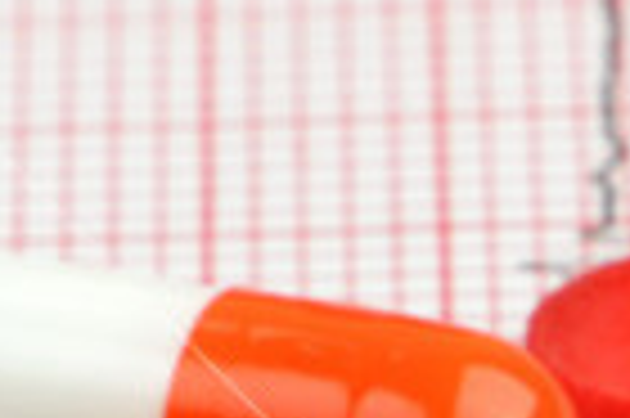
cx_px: 526
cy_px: 688
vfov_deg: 1.8
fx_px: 13442
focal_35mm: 769
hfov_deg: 2.7
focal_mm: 70
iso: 200
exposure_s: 1/50
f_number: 16
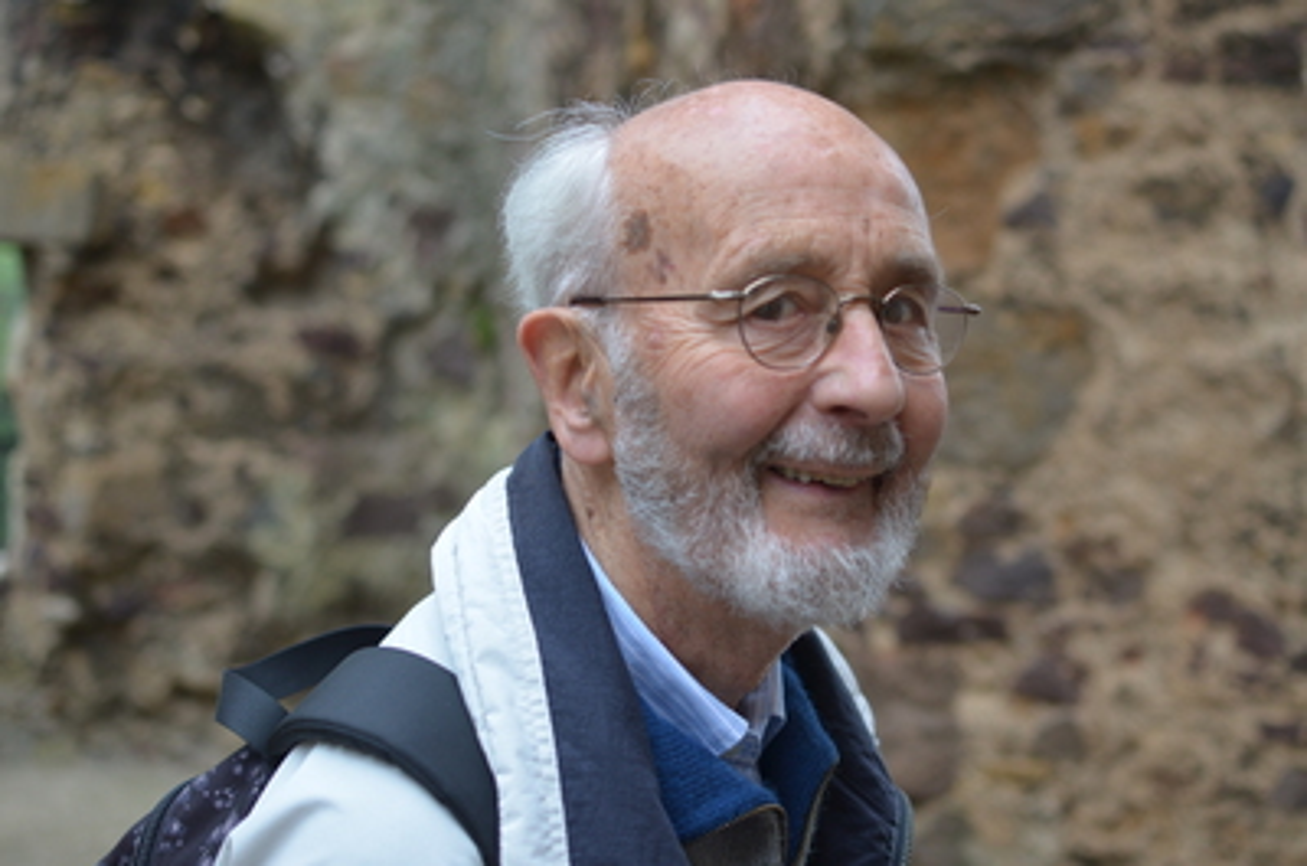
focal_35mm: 52
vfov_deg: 25.6
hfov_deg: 37.9
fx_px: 1902
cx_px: 654
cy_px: 433
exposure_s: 1/500
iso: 250
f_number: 2.8
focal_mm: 35
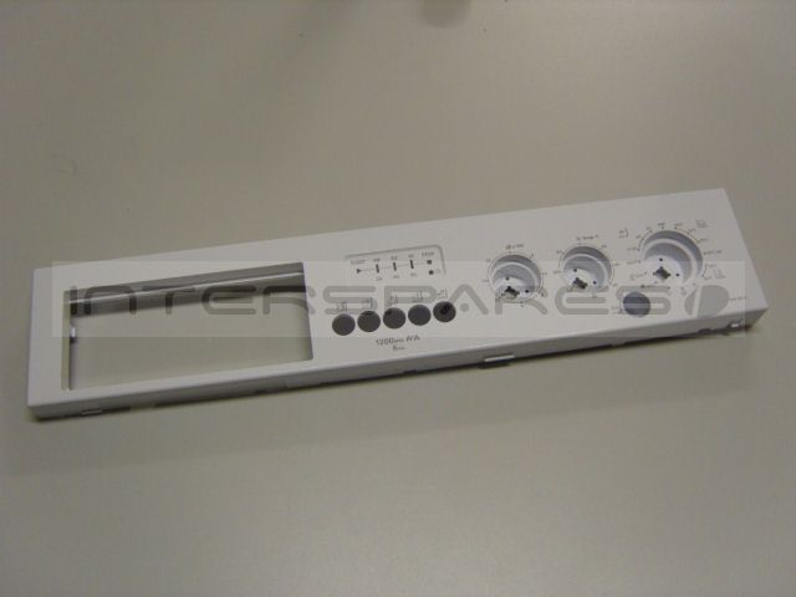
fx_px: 805
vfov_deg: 40.7
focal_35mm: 35
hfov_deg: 52.6
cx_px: 398
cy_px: 298
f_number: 2.8
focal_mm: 7.4
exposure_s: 1/30
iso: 155
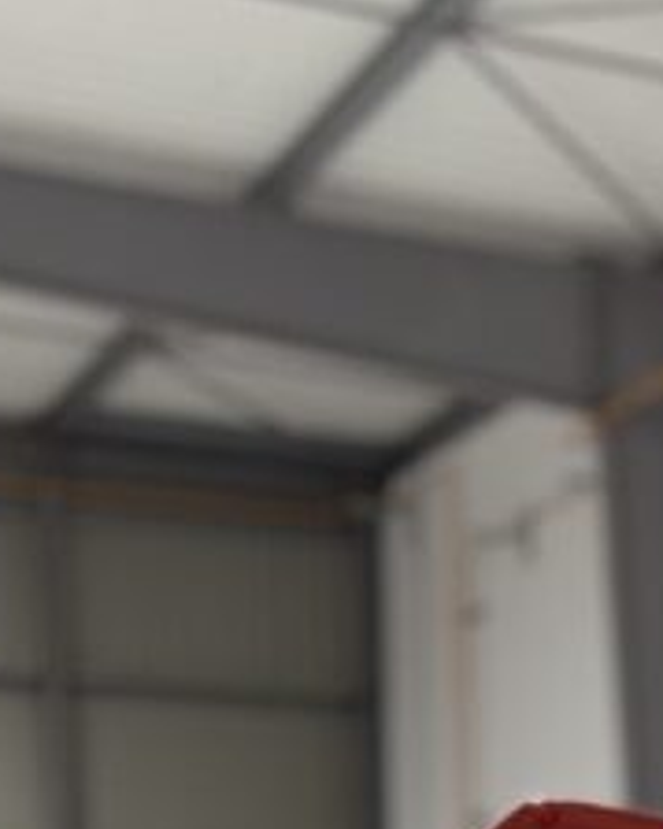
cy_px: 1453
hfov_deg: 13.2
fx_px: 2823
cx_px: 644
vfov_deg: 14.8
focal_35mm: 115
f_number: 1.6
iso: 64
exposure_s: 1/50
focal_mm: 5.96
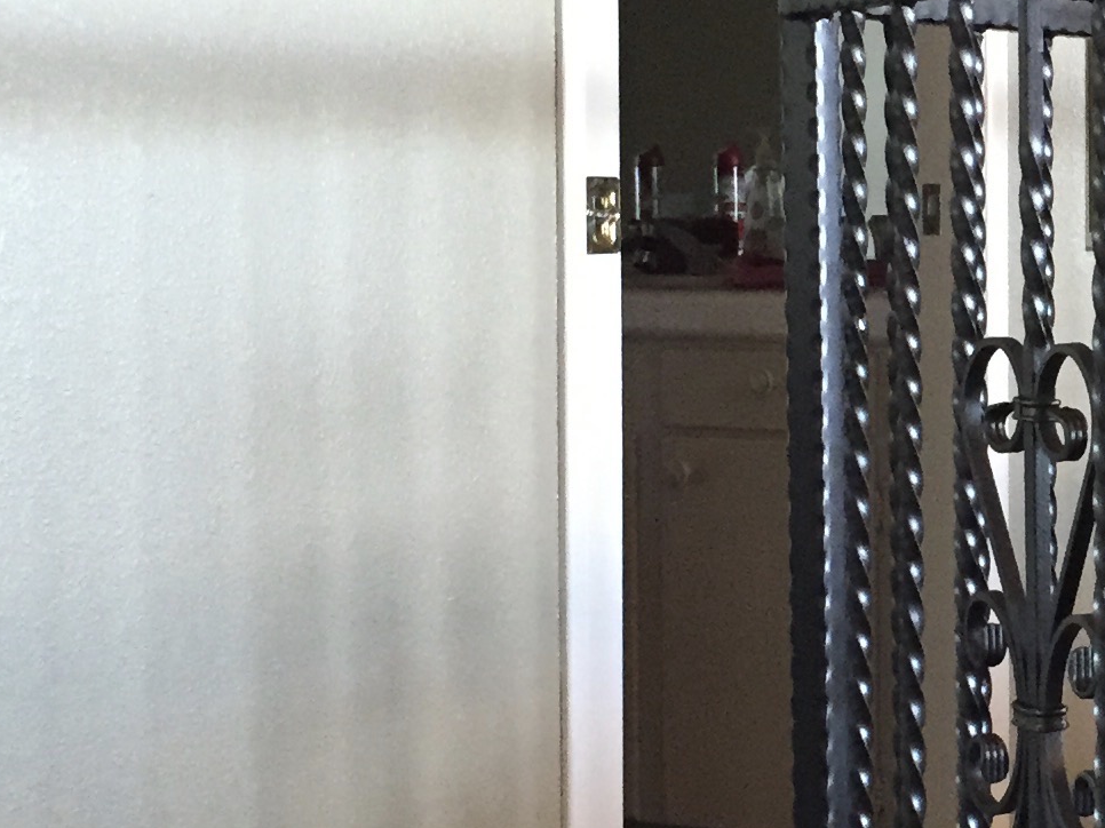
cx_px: 1351
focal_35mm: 98
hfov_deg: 18.9
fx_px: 3128
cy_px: 311
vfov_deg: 15.1
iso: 250
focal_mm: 4.15
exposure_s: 1/30
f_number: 2.2
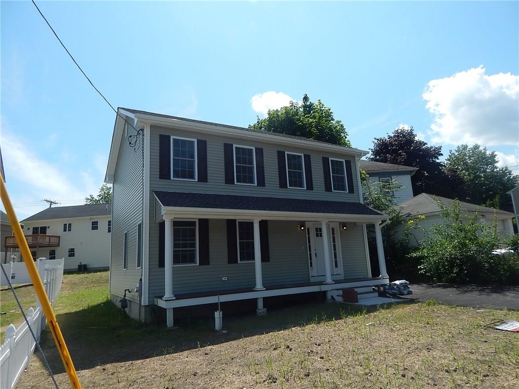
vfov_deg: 58.9
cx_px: 260
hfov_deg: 73.9
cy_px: 194
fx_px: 345
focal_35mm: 23
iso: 125
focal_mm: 4
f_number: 6
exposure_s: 1/500
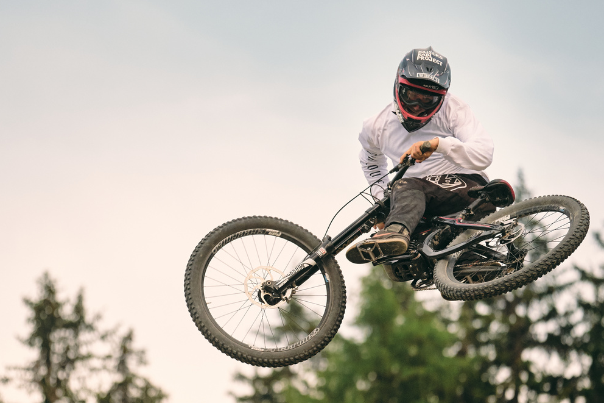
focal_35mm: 343
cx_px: 226
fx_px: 5753
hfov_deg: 6.0
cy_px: 308
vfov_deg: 4.0
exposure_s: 1/3200
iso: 640
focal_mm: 140
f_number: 2.8
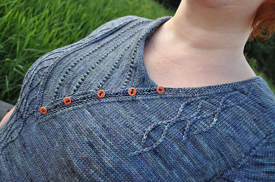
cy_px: 91
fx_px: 229
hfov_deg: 62.0
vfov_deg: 43.5
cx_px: 138
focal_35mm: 30
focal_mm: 20
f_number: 6.3
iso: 200
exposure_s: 1/160
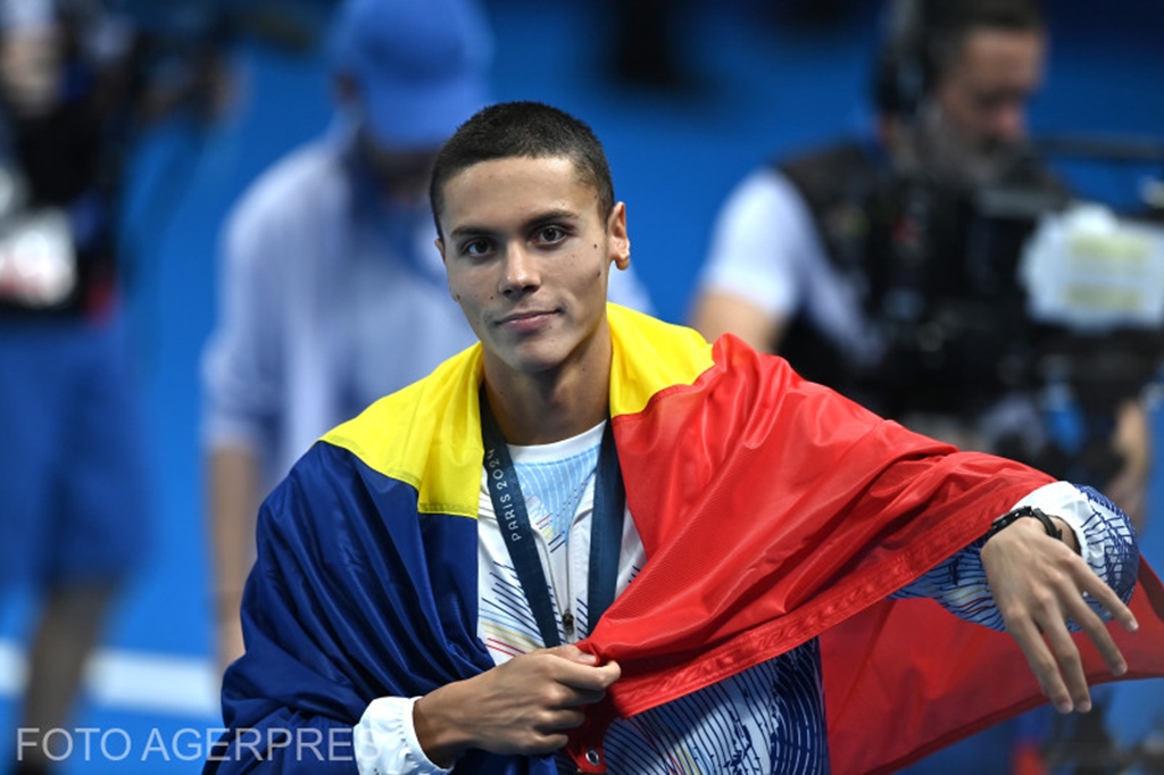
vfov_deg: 3.4
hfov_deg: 5.2
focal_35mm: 400
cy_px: 388
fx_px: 12928
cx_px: 582
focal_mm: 400
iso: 1000
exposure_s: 1/1600
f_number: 3.5
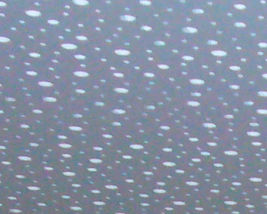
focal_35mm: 316
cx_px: 456
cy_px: 553
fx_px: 2497
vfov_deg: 4.7
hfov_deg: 6.0
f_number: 3.3
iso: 400
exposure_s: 1/30
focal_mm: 6.9
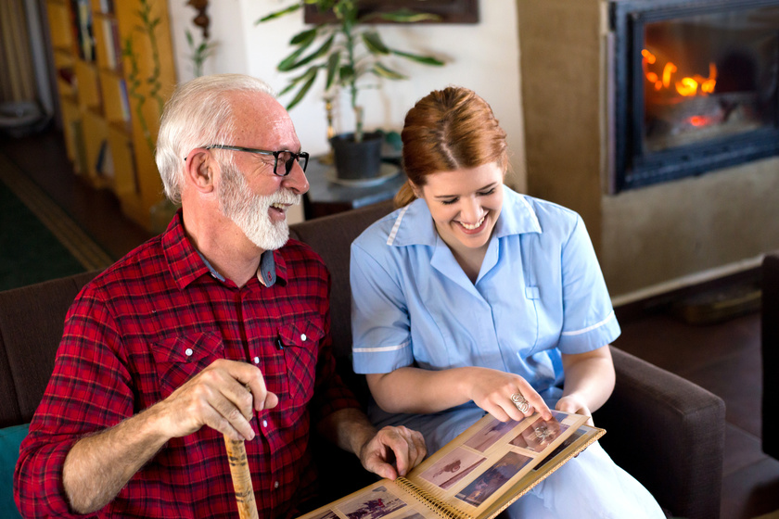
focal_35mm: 50
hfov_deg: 39.6
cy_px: 260
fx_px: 1082
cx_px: 390
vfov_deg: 27.0
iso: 1600
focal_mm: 50
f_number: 2.8
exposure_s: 1/250
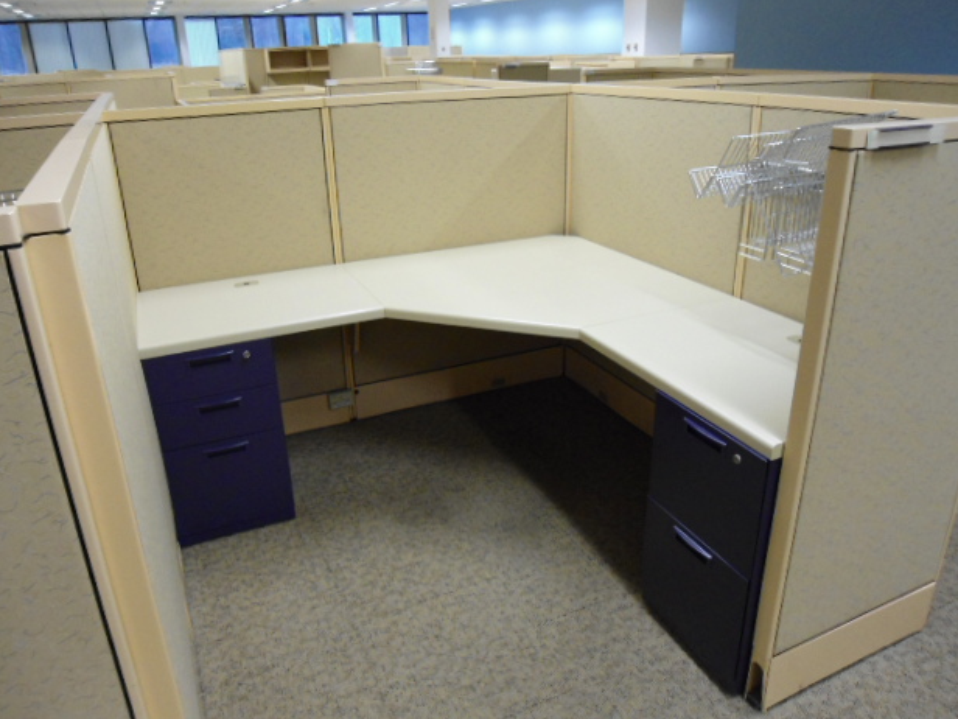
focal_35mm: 27
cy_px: 358
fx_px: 747
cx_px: 485
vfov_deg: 51.4
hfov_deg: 65.3
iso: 400
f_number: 2.8
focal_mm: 4.7
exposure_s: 1/20
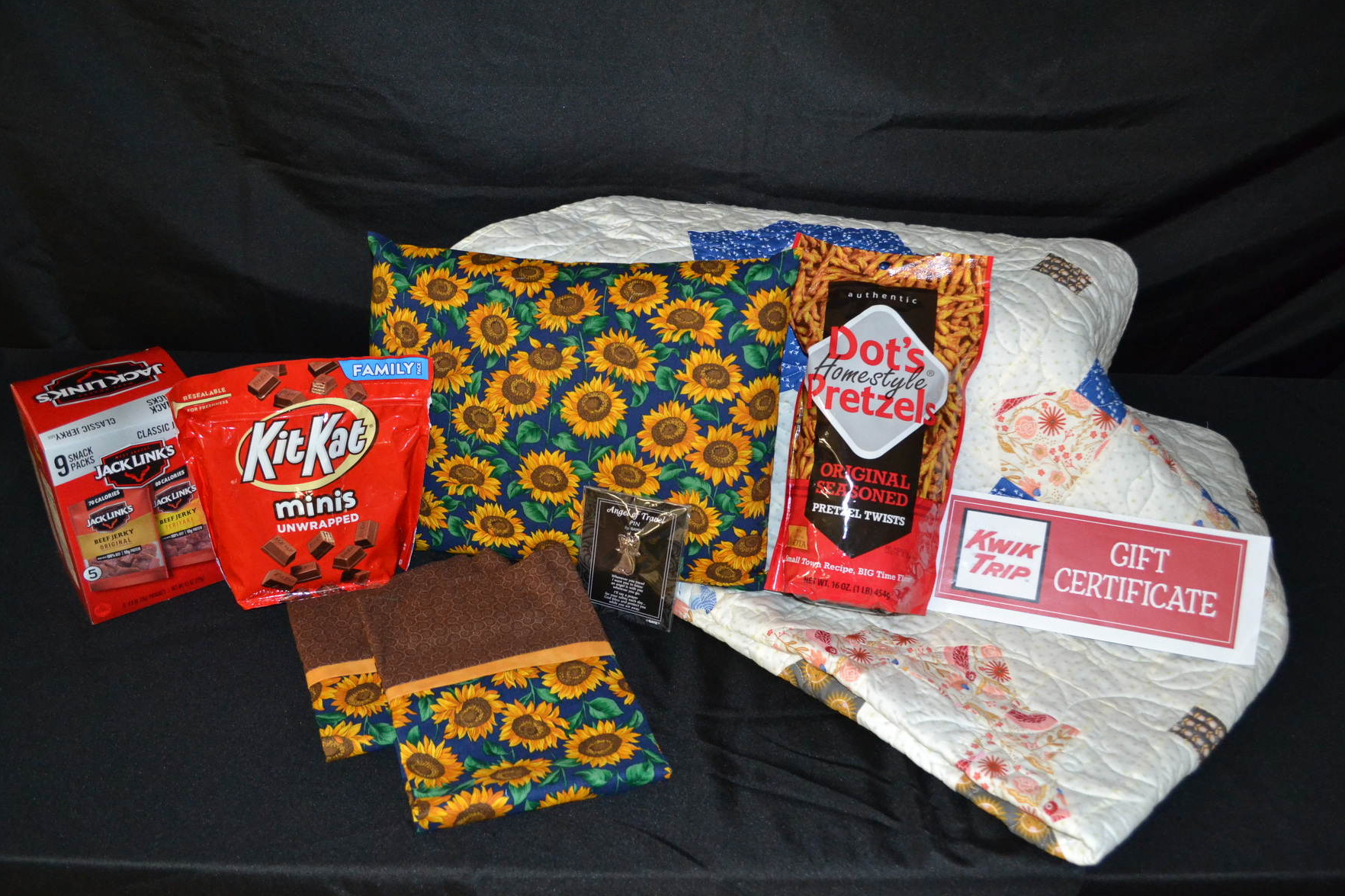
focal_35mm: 30
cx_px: 646
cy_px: 474
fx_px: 1120
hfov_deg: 61.9
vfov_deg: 43.6
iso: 2200
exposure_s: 1/60
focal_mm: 18
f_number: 3.5
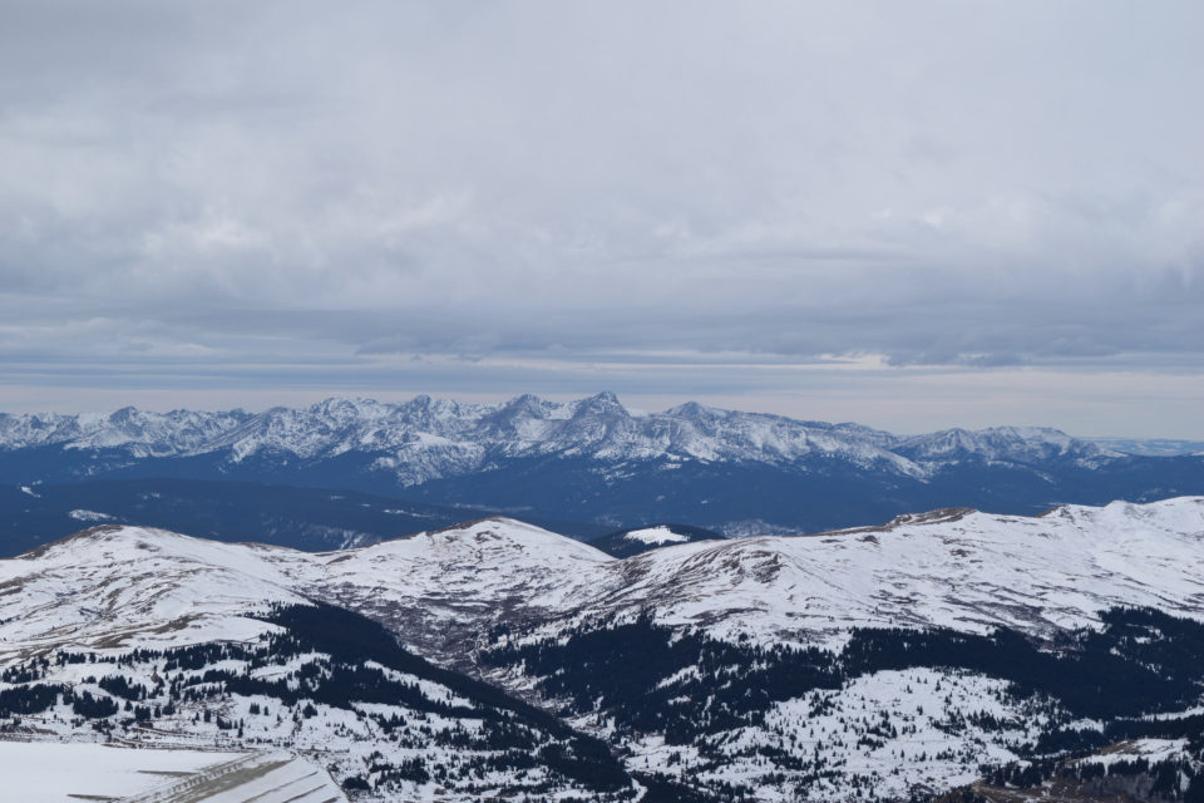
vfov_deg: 16.6
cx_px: 602
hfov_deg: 24.6
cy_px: 402
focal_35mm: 82
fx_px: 2759
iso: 200
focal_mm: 55
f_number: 10
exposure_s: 1/400
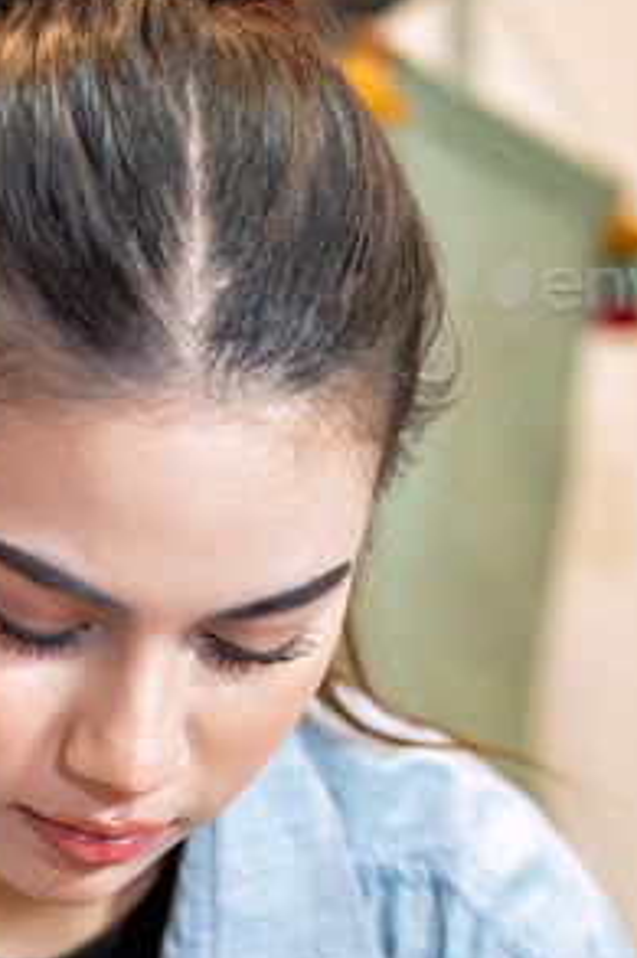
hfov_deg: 8.7
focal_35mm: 157
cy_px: 1244
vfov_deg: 12.7
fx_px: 4172
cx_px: 134
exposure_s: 1/250
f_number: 1.4
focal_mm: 35
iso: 1250
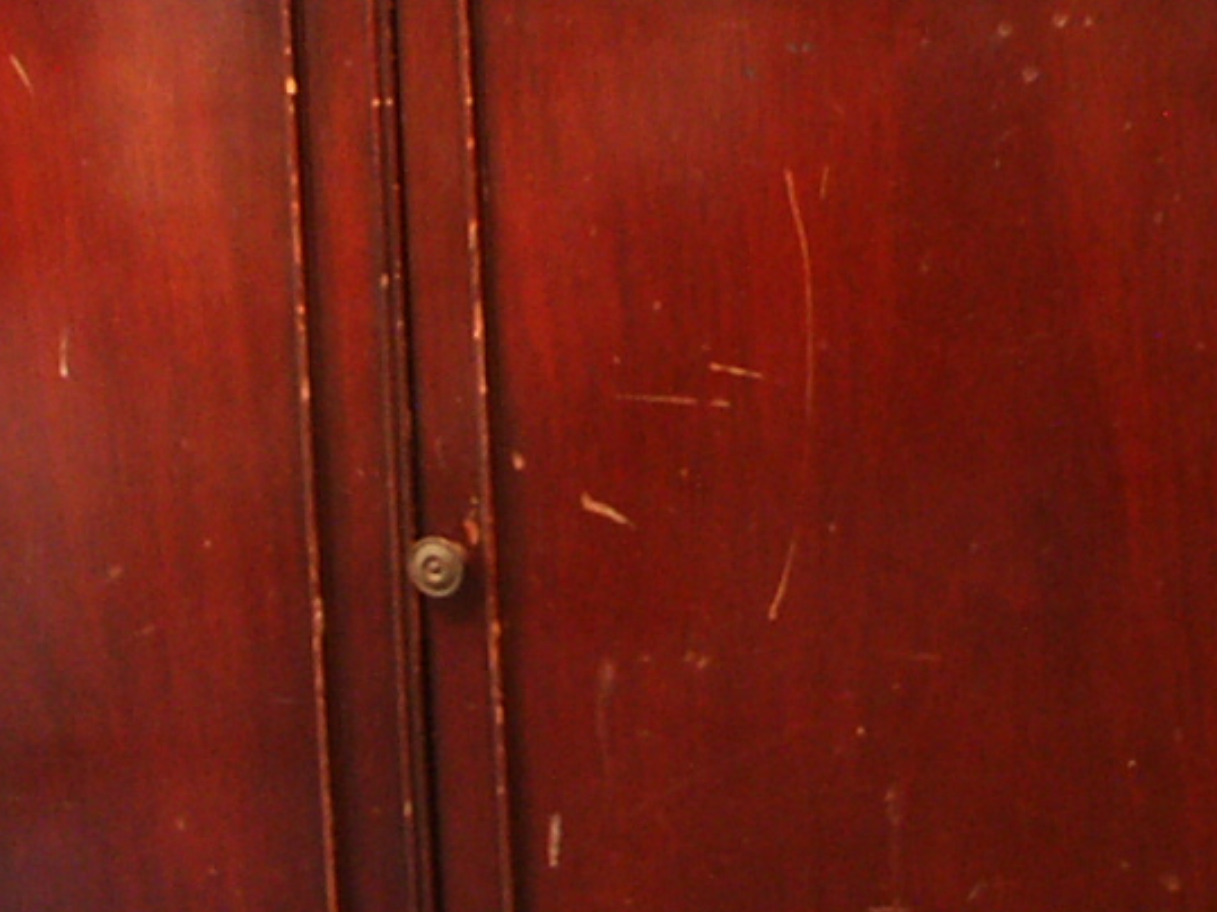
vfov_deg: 13.7
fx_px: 3796
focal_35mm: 108
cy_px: 318
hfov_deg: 18.1
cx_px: 937
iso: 100
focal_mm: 7.2
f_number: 5
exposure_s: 1/1.25
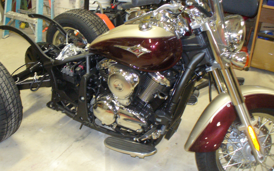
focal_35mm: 47
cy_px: 77
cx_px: 113
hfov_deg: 42.5
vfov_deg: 27.4
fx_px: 351
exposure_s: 1/8
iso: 160
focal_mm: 6.1
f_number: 2.8
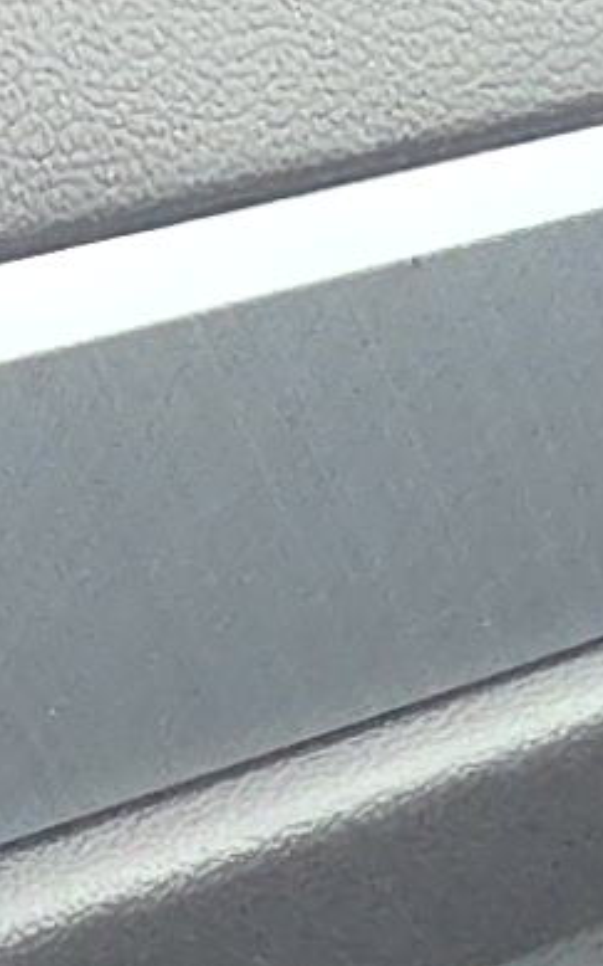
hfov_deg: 5.0
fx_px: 6602
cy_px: 2463
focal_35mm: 251
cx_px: -1077
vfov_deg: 7.7
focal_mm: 5.4
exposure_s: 1/120
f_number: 1.8
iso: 250
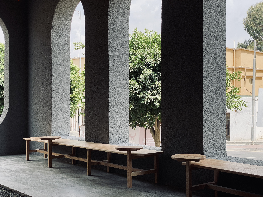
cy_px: 98
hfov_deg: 36.8
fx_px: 395
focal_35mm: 52
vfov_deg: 28.0
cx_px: 132
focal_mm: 6
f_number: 2
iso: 20
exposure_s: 1/510
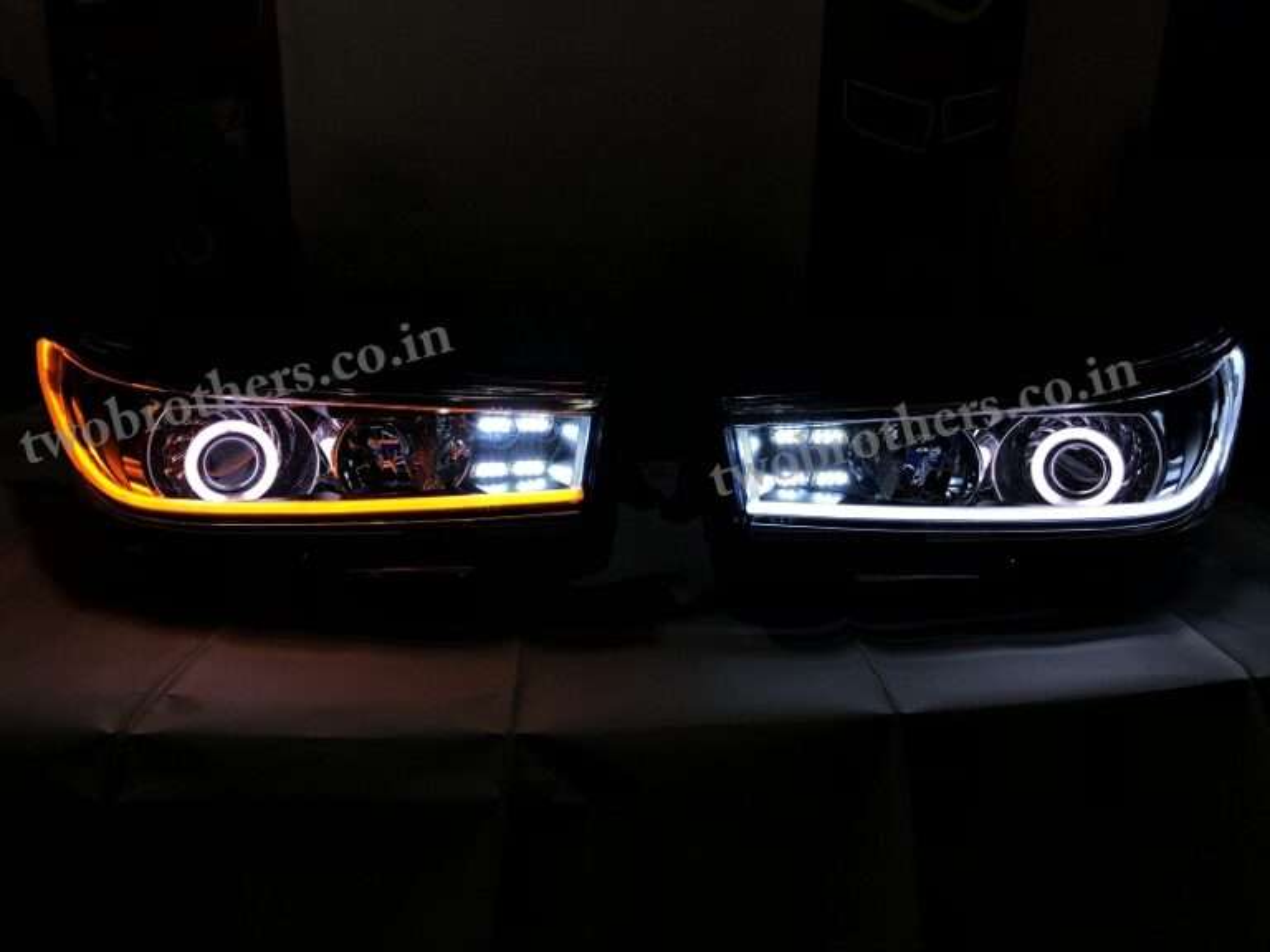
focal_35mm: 28
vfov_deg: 49.7
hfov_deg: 63.4
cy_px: 476
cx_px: 635
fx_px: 1027
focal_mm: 4
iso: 20
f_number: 1.8
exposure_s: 1/133
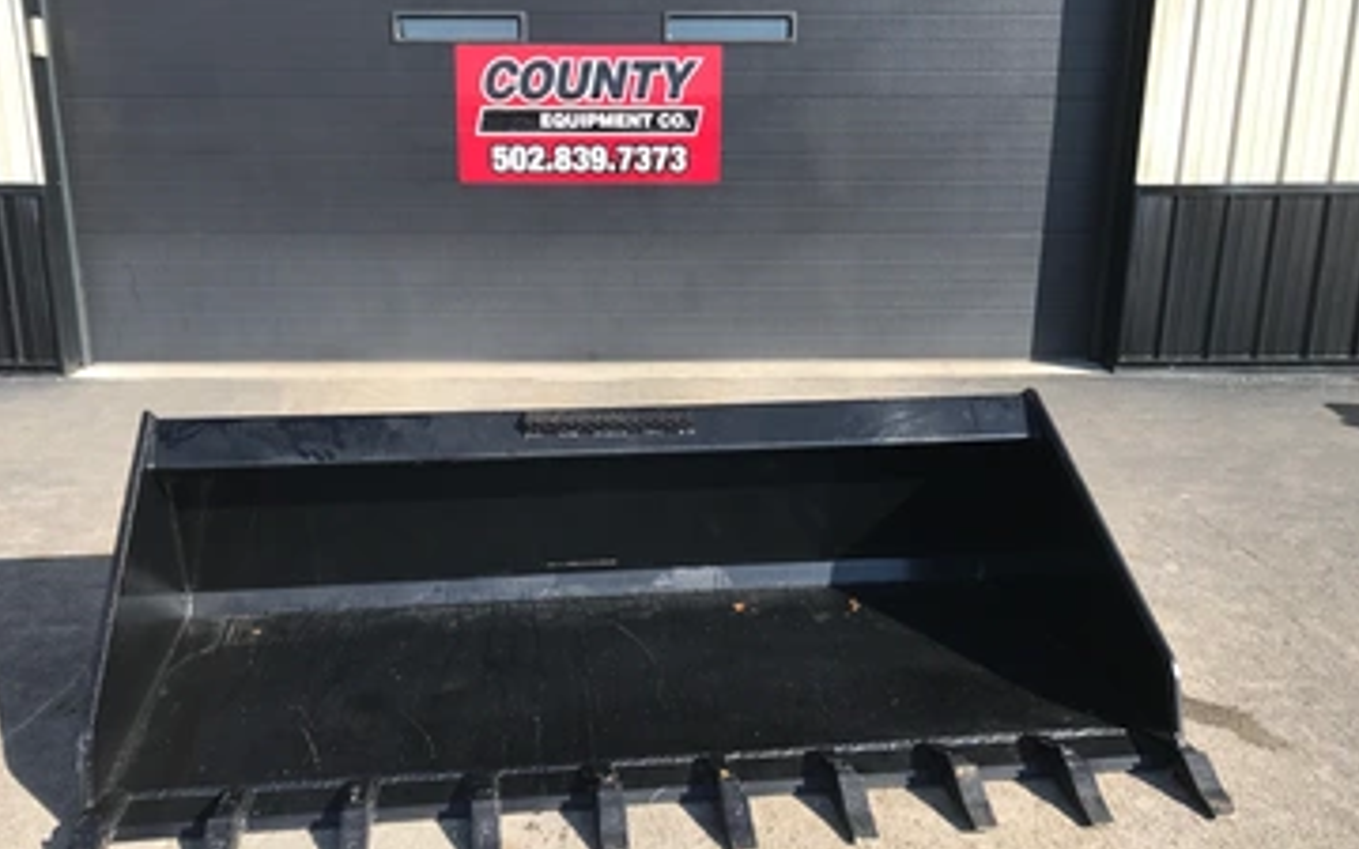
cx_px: 623
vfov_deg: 38.3
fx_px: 1222
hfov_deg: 58.1
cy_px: 460
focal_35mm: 33
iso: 20
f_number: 1.8
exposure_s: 1/1244
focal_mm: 3.99
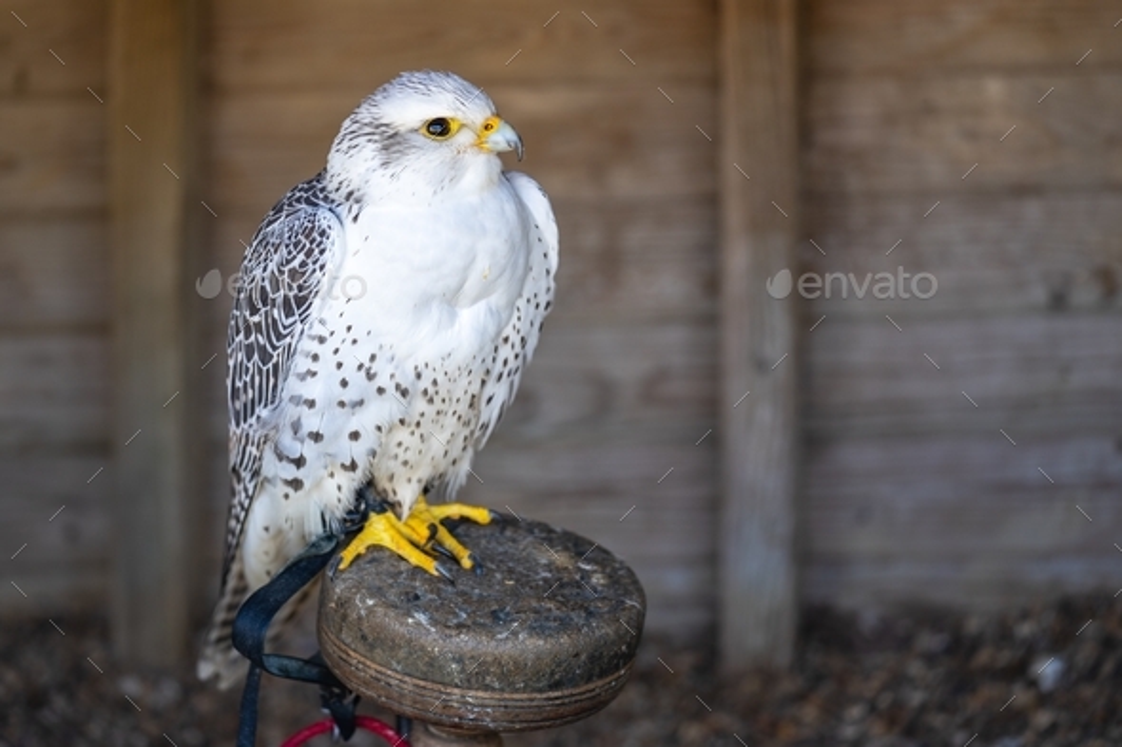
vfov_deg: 12.1
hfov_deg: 18.1
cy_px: 374
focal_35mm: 113
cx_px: 561
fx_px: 3521
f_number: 2.8
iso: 100
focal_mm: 113
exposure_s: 1/160
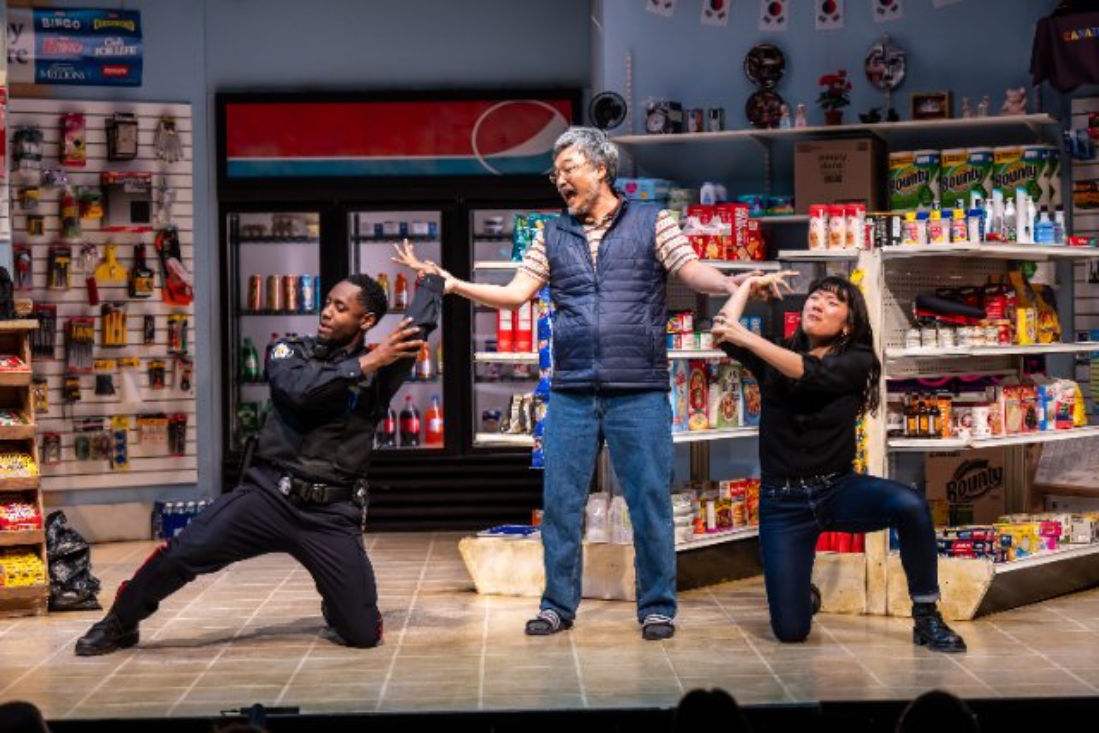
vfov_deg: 17.5
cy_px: 366
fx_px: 2382
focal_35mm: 78
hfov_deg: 26.0
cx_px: 550
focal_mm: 78
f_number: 2.8
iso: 1100
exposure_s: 1/160
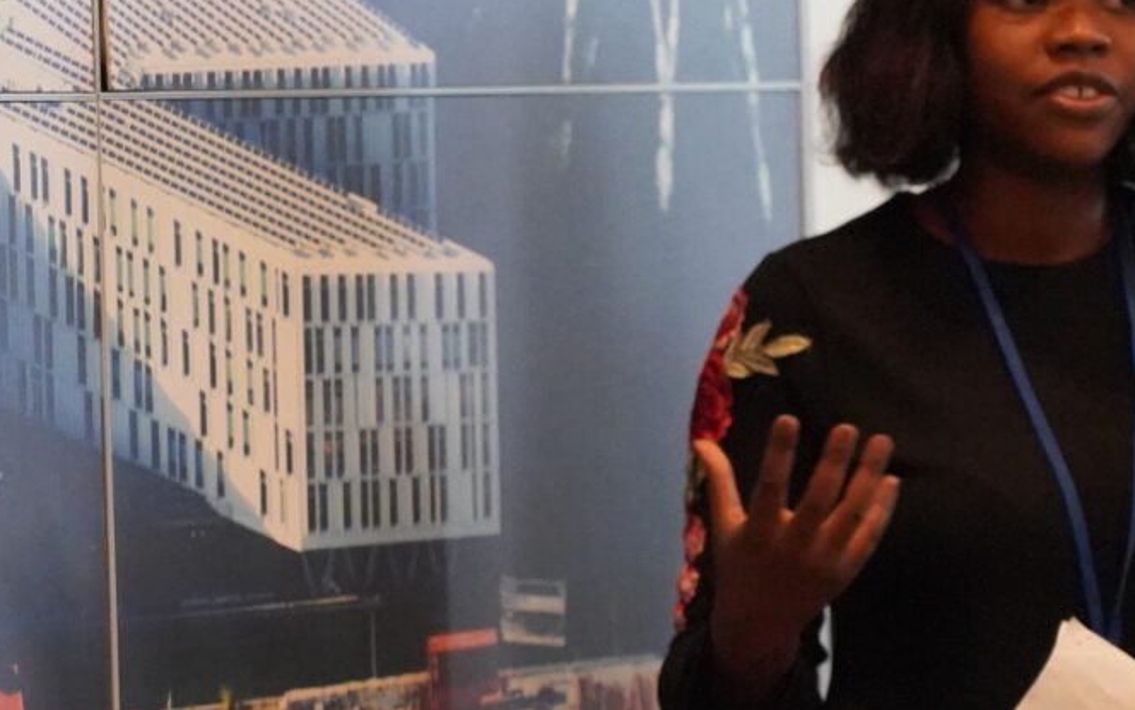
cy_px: 692
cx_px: 581
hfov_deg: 6.4
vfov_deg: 4.0
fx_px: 10208
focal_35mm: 330
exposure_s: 1/160
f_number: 4
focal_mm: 105
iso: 12800
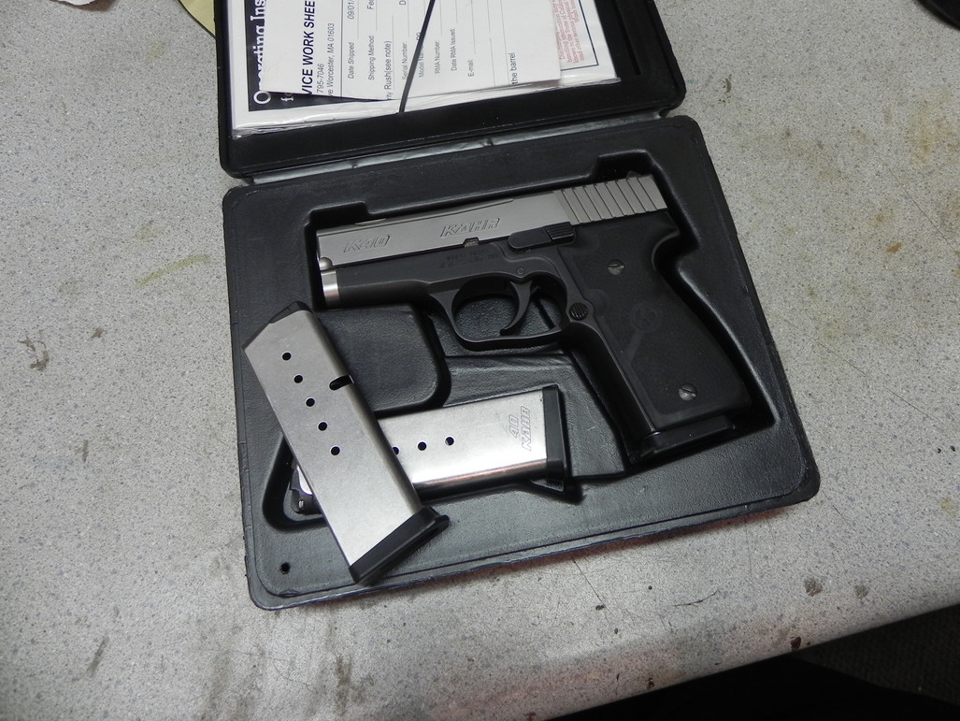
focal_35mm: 27
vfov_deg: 51.4
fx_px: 749
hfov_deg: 65.3
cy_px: 349
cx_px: 492
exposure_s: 1/30
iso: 200
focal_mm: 4.6
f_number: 2.8
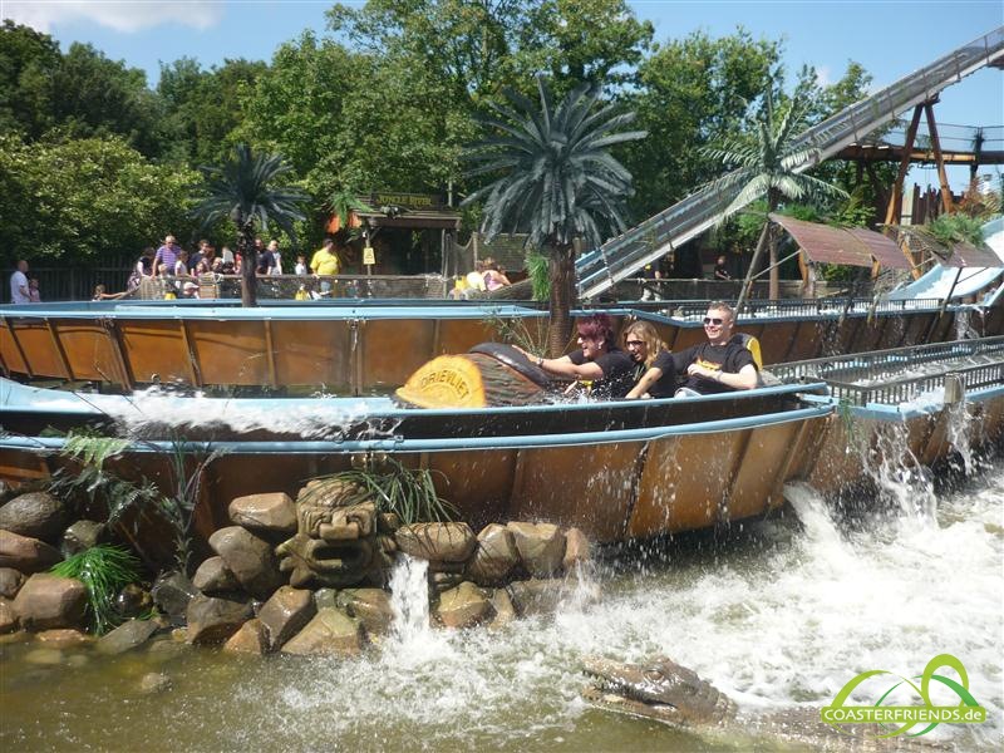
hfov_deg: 55.4
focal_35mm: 33
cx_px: 502
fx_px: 957
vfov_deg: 42.9
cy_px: 376
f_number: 8
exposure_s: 1/125
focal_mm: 5.5
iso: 100
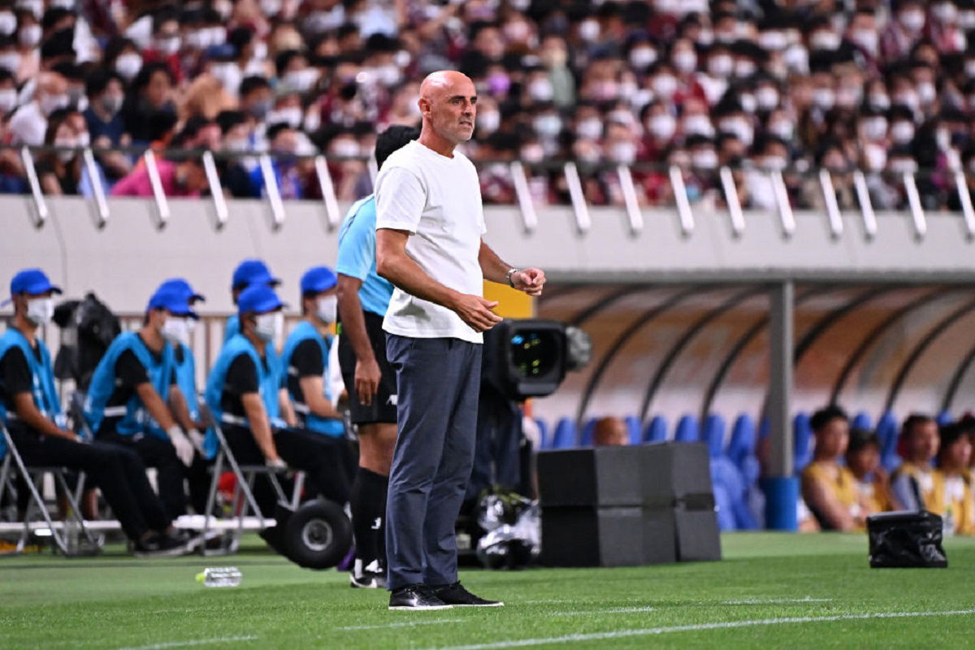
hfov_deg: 3.7
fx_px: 15165
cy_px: 325
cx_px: 488
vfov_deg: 2.5
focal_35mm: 560
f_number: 5.6
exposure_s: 1/1000
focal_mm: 560
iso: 10000
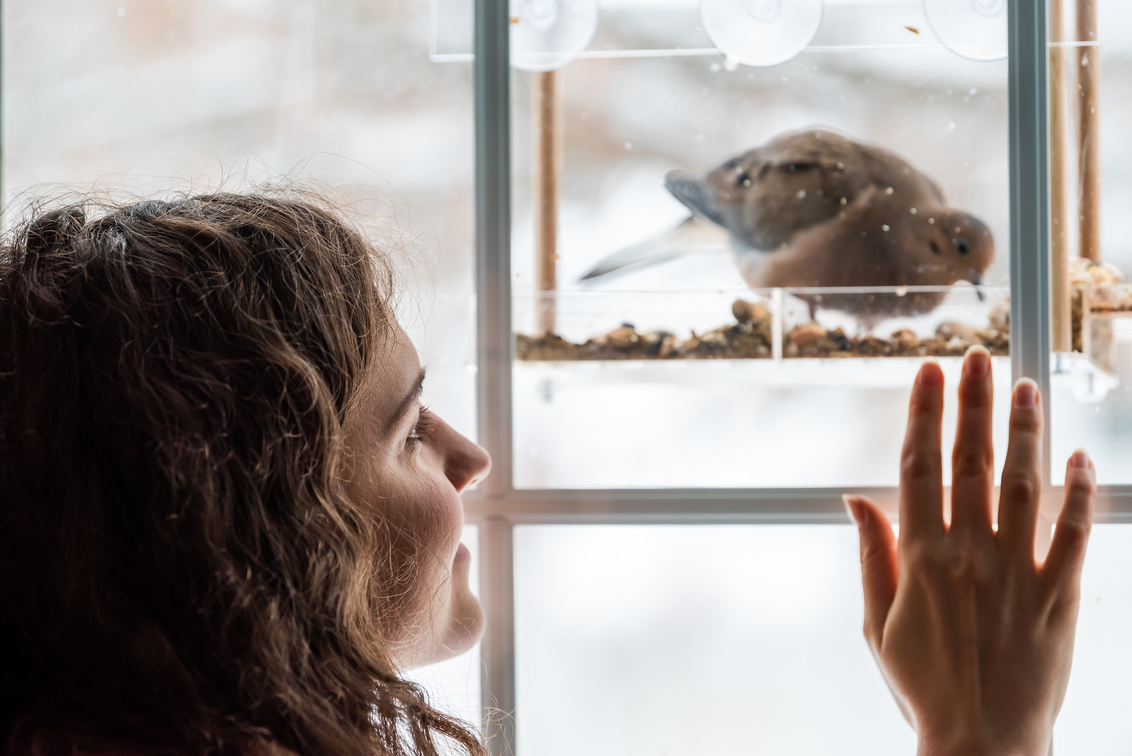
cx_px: 566
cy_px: 378
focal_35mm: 150
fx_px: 4718
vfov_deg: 9.2
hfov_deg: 13.7
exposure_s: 1/320
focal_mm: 150
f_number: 4
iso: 400
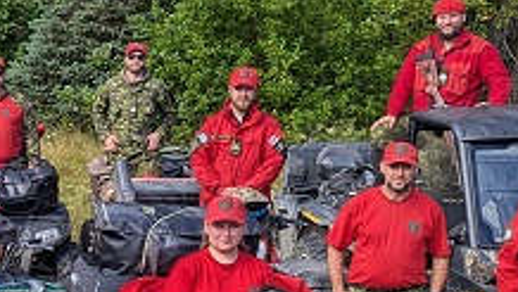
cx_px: -290
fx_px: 1485
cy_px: 231
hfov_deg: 17.5
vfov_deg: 11.2
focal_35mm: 108
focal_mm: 6.81
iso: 37
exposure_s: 1/803
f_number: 1.85
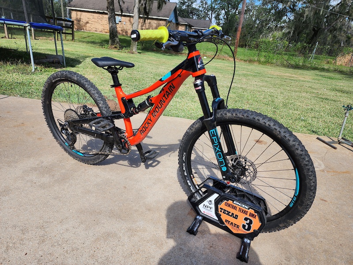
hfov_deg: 73.9
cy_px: 132
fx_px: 235
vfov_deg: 58.9
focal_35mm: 23
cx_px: 176
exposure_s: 1/670
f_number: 1.8
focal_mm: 6.4
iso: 12
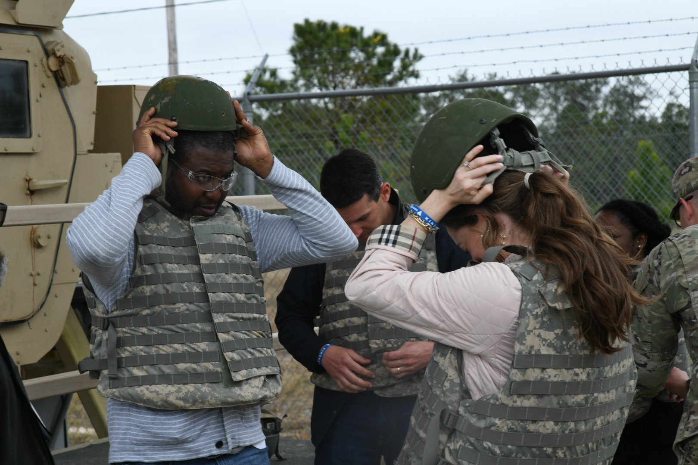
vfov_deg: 16.1
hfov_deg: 23.9
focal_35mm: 85
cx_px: 349
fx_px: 1648
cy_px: 232
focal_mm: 85
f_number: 10
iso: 800
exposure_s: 1/250
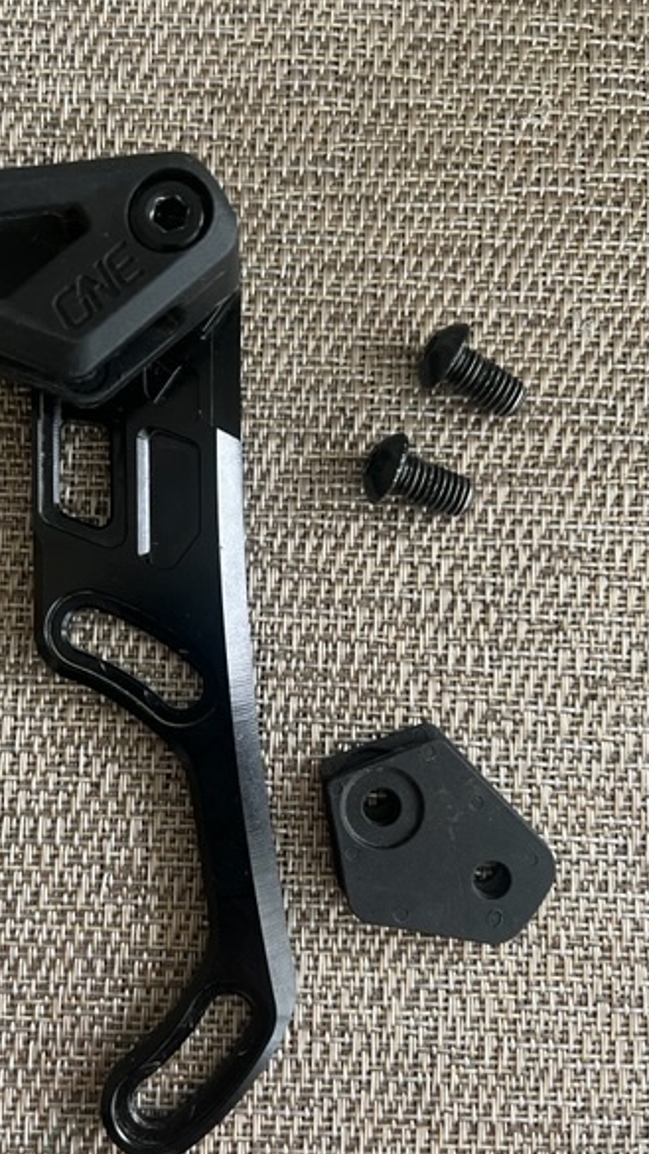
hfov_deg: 37.4
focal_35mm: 31
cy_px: 627
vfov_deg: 62.5
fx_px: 949
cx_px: 221
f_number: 1.6
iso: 125
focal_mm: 5.1
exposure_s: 1/71
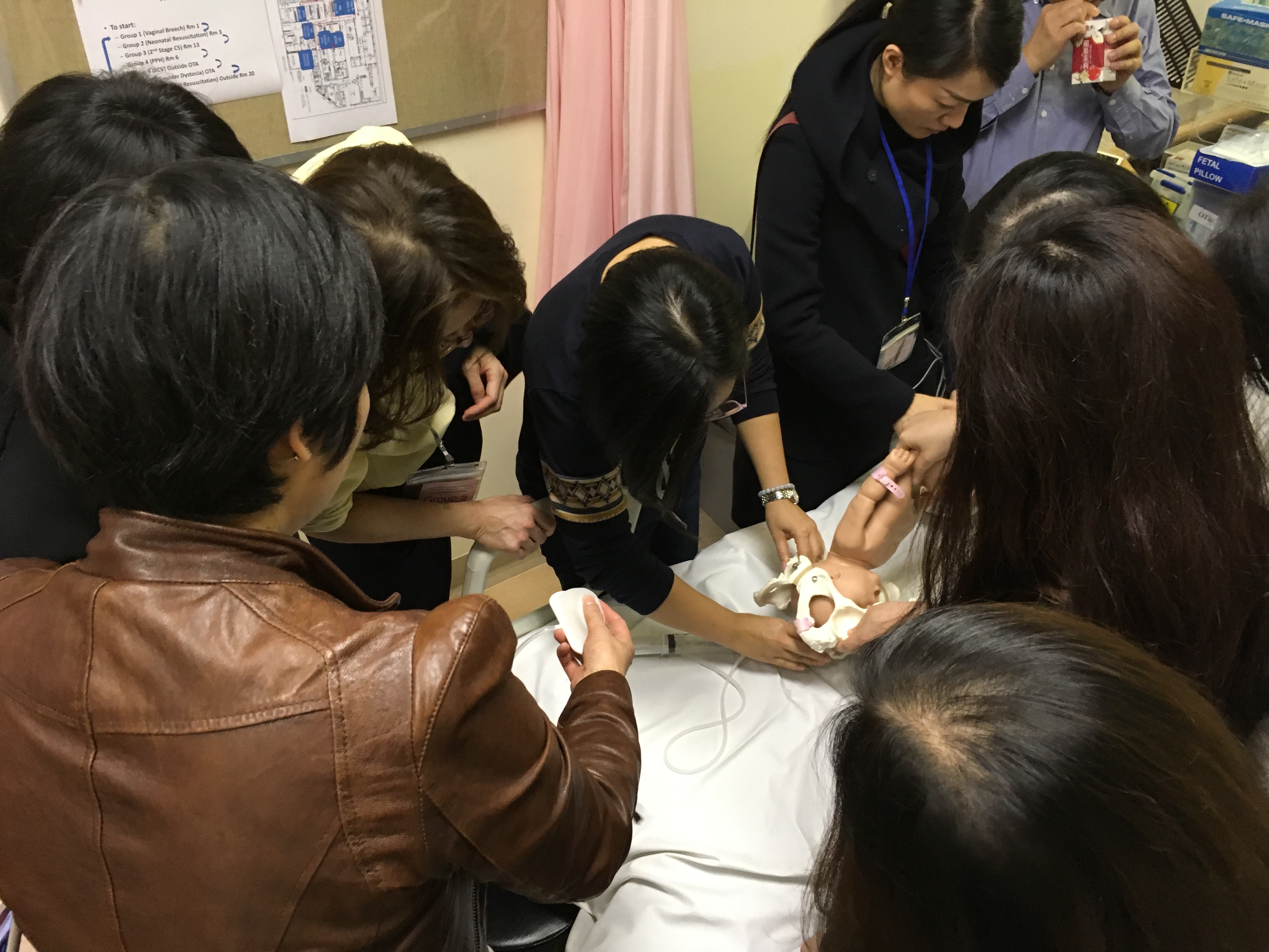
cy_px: 476
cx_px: 634
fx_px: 1063
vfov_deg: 48.2
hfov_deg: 61.7
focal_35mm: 29
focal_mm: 4.15
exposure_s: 1/33
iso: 200
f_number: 2.2
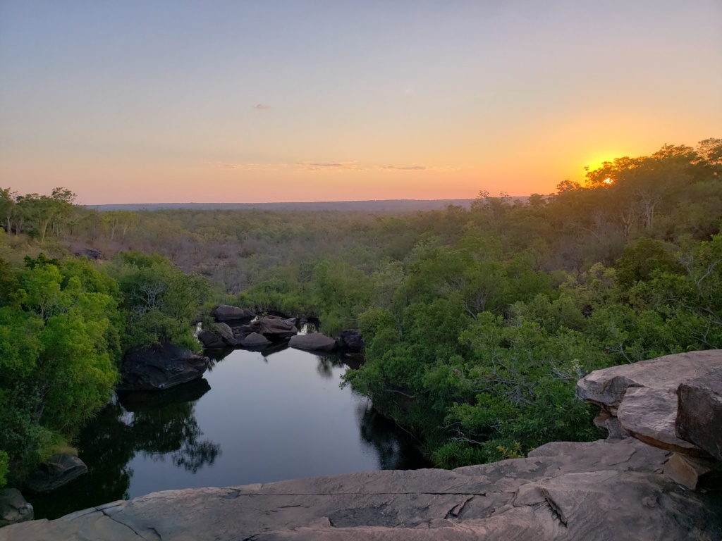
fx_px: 542
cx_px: 361
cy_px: 270
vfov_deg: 53.1
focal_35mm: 26
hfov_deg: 67.3
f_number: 2.4
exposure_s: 1/304
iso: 50
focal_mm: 4.3
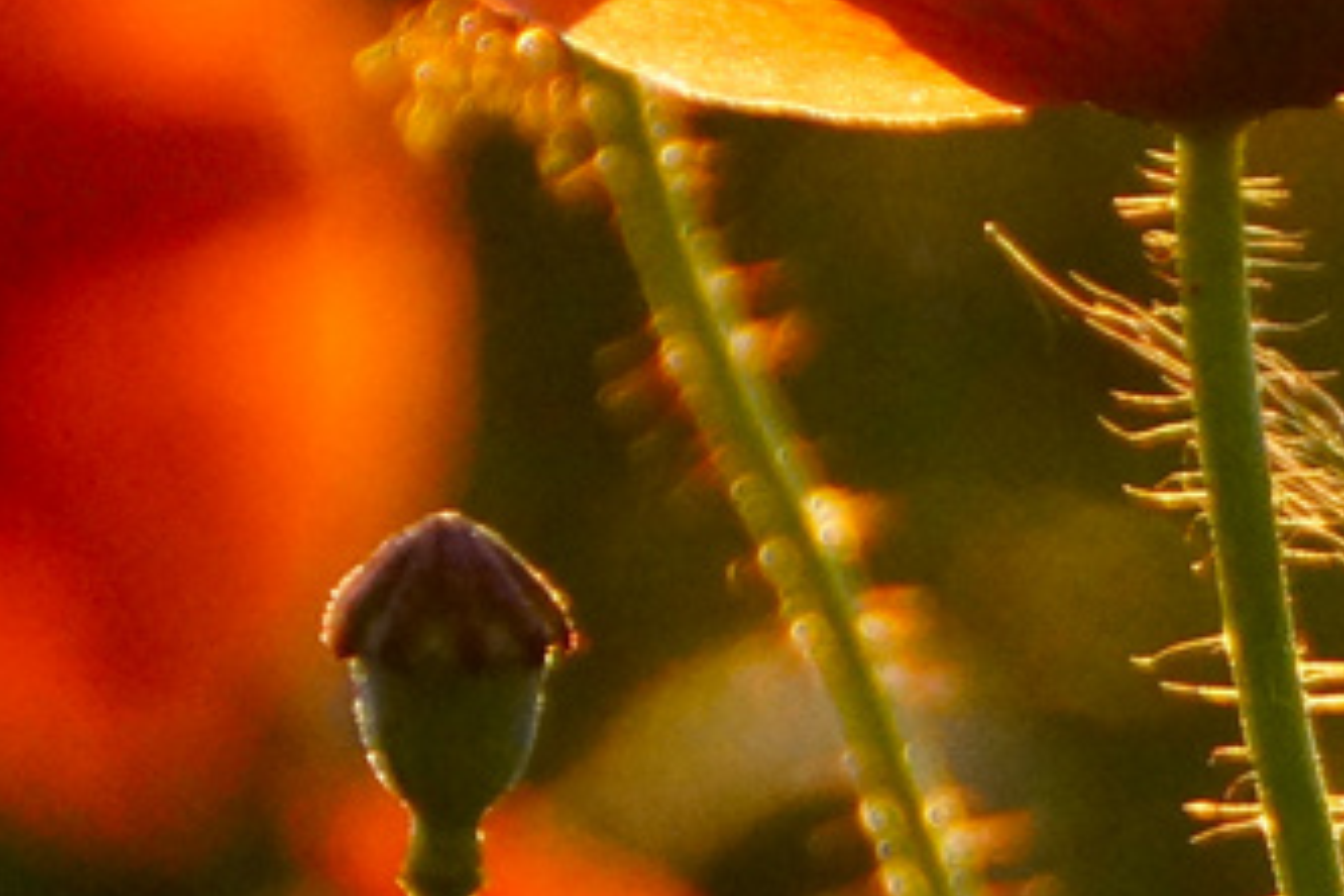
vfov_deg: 0.9
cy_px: 432
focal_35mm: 1461
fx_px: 54540
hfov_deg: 1.4
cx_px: 2712
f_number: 6.3
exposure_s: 1/320
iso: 1000
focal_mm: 200
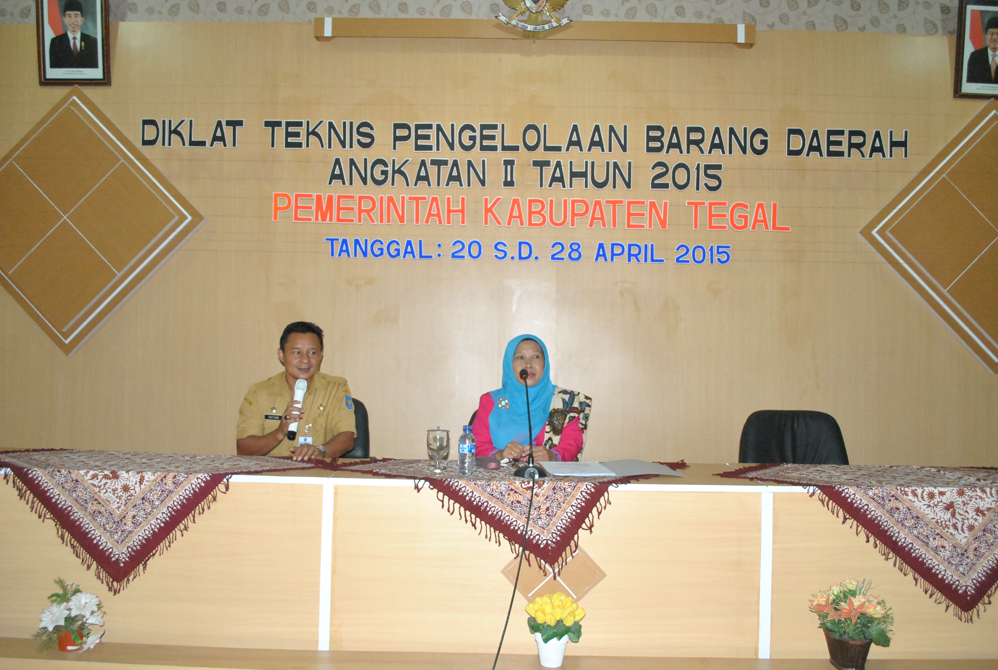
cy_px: 335
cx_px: 499
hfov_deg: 57.1
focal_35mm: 33
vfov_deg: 40.1
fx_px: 917
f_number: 3.8
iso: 1600
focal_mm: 22
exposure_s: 1/160
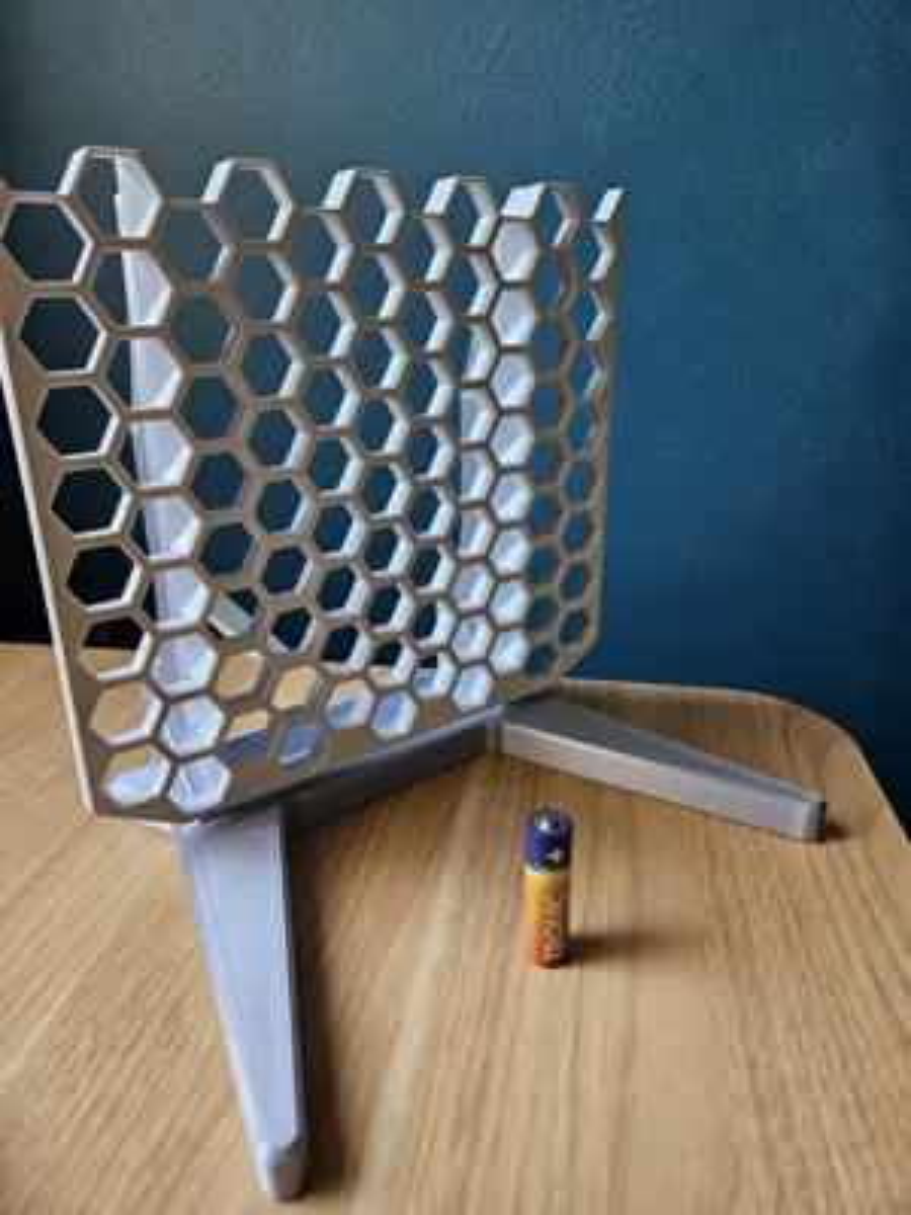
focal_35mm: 23
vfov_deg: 73.9
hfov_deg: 58.9
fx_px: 807
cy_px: 608
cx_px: 456
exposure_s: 1/190
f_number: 1.8
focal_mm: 5.4
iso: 200
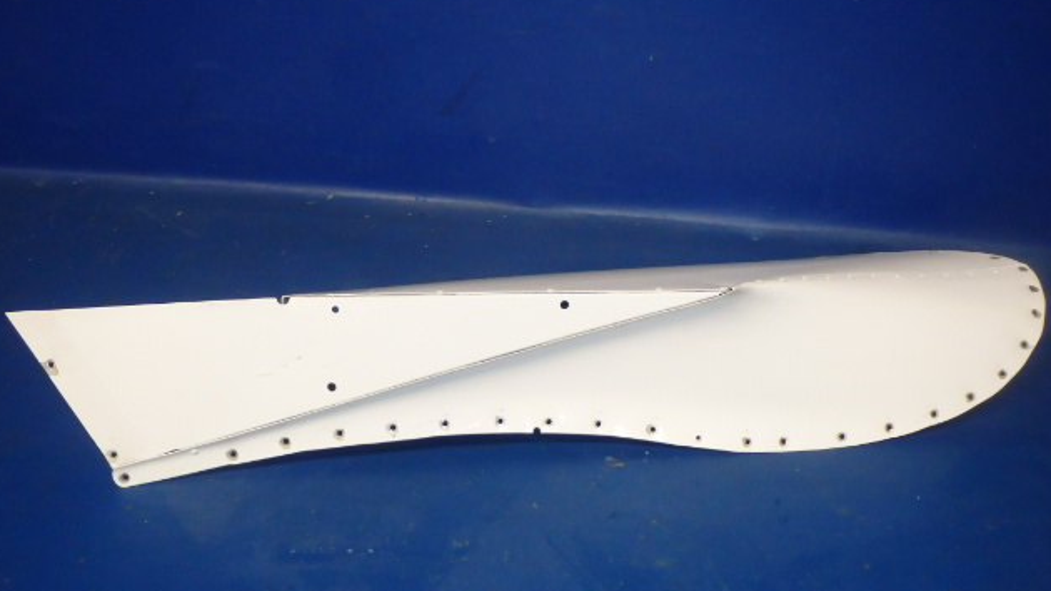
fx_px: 864
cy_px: 349
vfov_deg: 37.6
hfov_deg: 62.6
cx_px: 522
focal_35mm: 31
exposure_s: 1/80
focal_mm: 5
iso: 640
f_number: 3.9
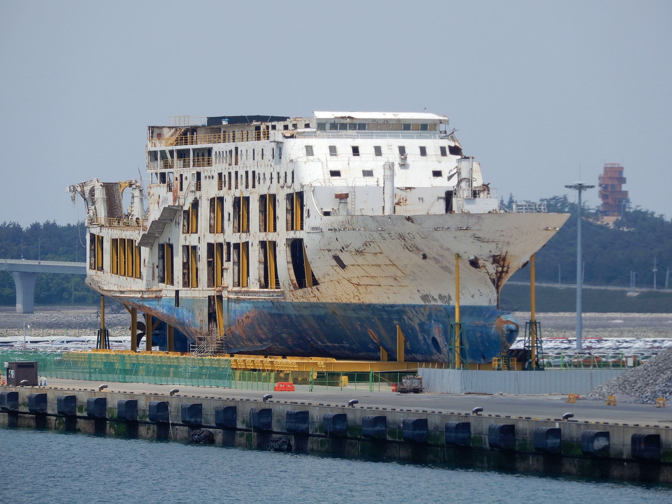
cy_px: 252
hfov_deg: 5.7
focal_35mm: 350
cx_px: 336
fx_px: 6794
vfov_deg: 4.2
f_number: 6.3
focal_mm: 62.4
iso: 80
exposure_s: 1/500
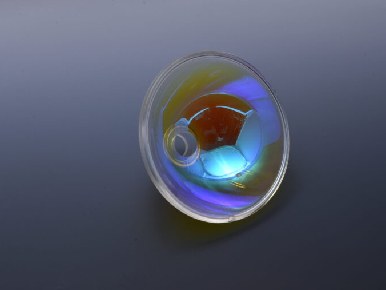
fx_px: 1461
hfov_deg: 15.1
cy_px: 144
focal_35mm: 131
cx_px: 208
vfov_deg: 11.3
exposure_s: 1/80
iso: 100
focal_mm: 80
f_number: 25
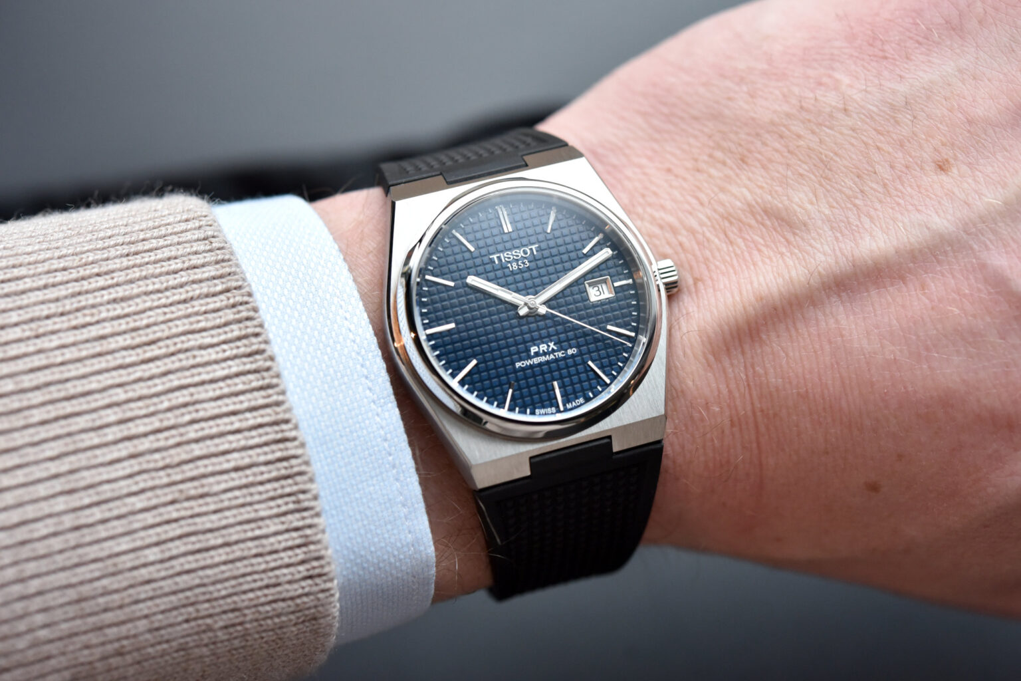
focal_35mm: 60
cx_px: 510
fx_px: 1702
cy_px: 340
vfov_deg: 22.6
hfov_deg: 33.4
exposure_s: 1/400
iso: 2000
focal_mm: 60
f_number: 5.6
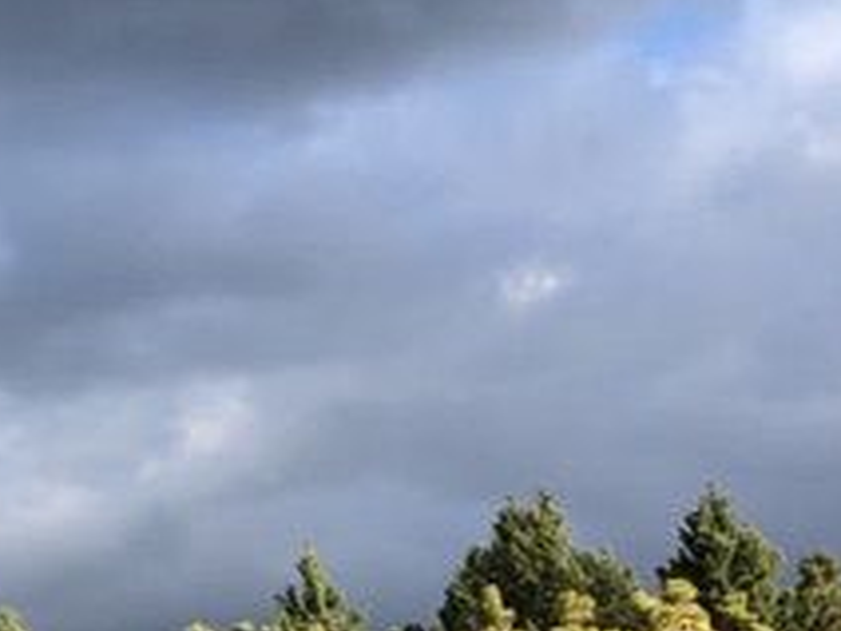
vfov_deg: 10.9
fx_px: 3280
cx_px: -635
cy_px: -48
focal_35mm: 135
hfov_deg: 13.3
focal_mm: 4
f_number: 1.8
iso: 20
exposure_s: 1/623
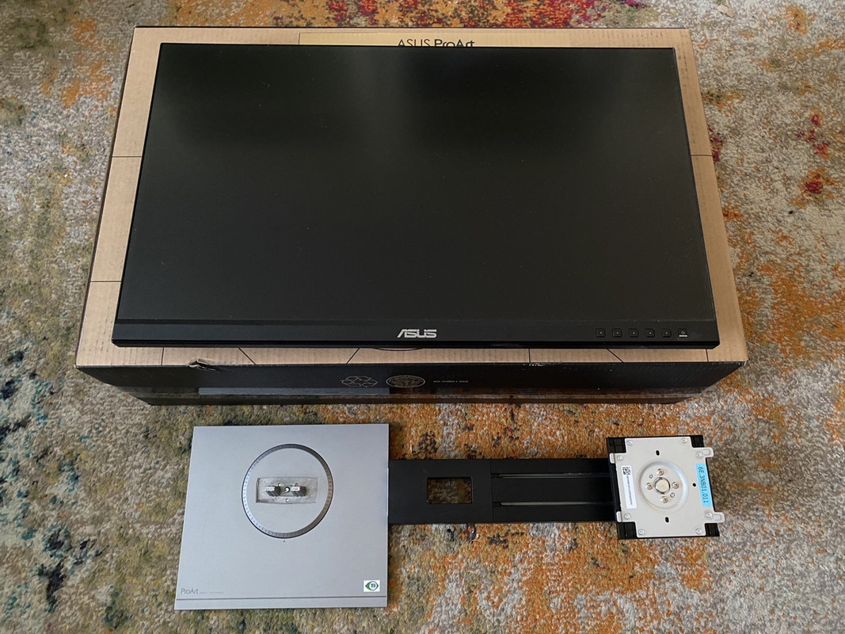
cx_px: 422
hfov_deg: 67.3
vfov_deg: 53.1
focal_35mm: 26
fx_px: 635
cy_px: 317
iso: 1000
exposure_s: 1/30
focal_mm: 4.25
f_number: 1.8
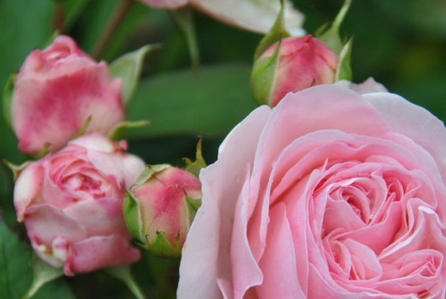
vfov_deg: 3.0
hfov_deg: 4.4
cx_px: 246
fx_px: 5755
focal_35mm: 464
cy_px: 210
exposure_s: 1/500
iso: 320
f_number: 6.3
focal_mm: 200
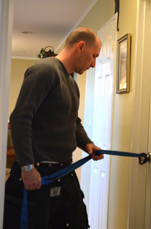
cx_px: 76
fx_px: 521
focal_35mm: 82
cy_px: 114
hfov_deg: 16.5
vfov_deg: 24.7
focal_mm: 55
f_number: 5.6
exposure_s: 1/30
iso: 2200
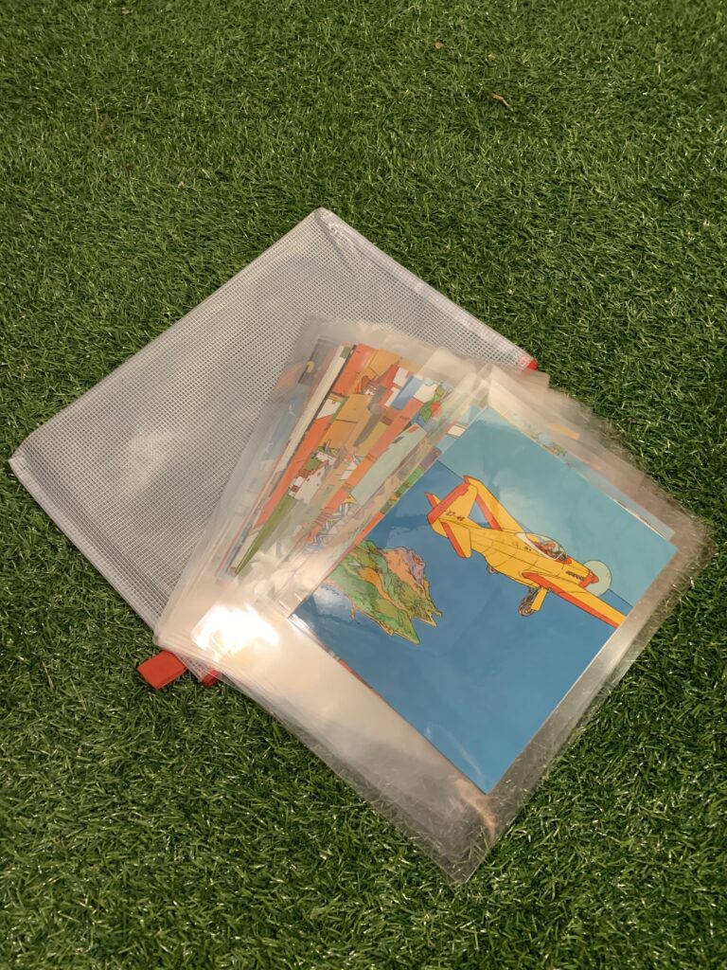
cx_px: 364
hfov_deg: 53.1
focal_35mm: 26
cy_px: 485
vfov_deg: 67.3
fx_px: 728
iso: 320
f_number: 1.8
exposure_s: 1/33
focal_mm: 4.25
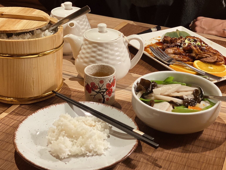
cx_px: 129
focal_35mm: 65
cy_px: 71
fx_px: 424
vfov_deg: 22.6
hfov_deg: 29.8
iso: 125
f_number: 2
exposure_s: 1/33
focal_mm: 6
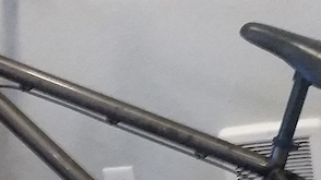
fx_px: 732
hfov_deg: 24.7
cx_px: 193
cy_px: 209
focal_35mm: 86
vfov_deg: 13.7
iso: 500
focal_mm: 2.47
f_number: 1.9
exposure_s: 1/17
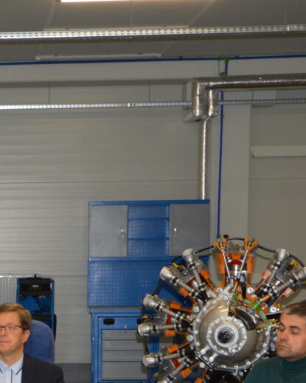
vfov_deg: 15.0
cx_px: -183
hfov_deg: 11.7
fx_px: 1415
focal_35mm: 125
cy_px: 421
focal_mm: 24
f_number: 4
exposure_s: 1/60
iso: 400
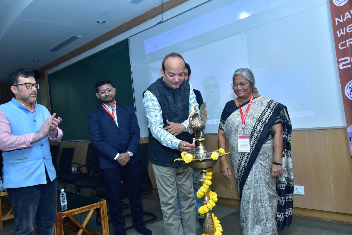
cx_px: 176
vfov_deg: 42.4
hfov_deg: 60.3
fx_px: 303
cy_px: 118
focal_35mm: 31
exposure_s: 1/200
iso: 1600
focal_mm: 31
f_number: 9
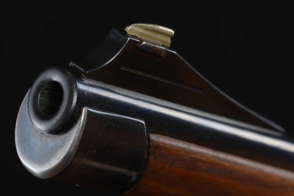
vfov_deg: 11.2
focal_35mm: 122
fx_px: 997
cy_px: 105
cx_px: 131
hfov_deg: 16.8
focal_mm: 105
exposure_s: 1/60
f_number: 22
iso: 100
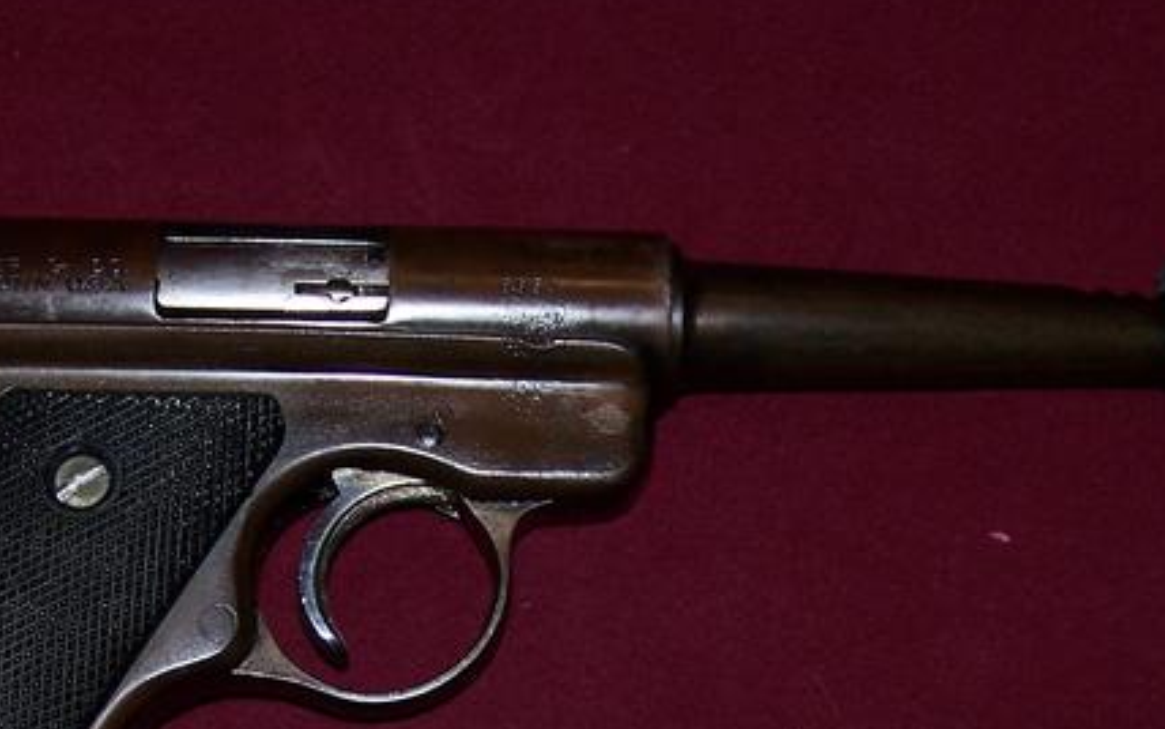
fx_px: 3208
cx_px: 455
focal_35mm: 101
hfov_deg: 20.5
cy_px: 694
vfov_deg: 12.8
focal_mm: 8.5
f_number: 3
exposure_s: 1/60
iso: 80
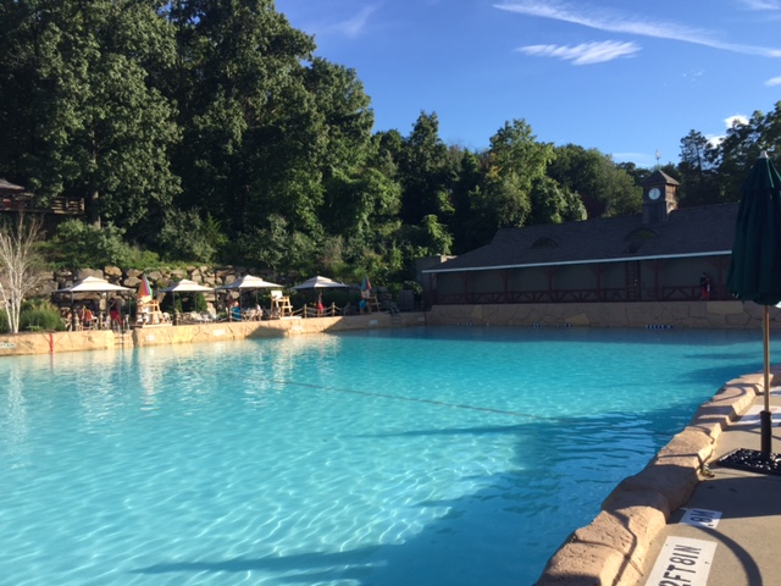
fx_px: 654
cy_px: 293
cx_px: 390
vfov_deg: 48.2
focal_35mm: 29
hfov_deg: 61.7
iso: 32
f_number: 2.2
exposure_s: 1/964
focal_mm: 4.15
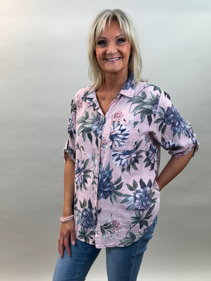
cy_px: 140
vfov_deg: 39.7
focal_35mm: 48
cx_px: 106
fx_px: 390
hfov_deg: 30.3
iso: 64
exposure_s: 1/100
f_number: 1.78
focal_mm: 6.76
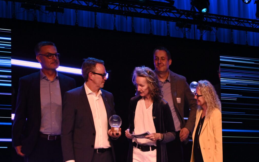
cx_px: 189
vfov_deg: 15.7
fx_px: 579
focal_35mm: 82
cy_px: 158
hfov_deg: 25.0
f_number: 10
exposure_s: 1/60
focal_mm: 40
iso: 2500
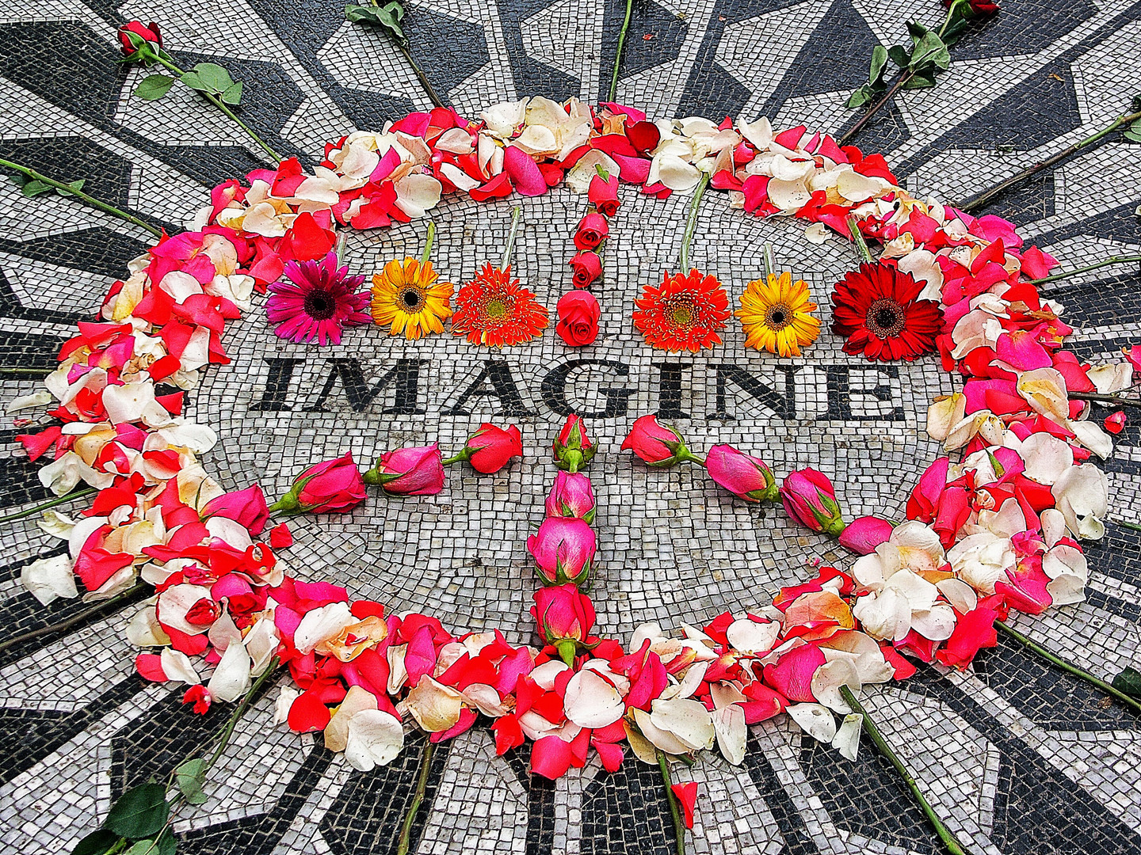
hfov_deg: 27.4
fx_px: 2340
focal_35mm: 71
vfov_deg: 20.7
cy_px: 428
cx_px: 570
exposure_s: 1/80
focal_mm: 18.11
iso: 64
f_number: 3.5
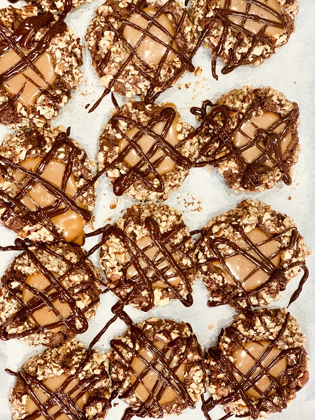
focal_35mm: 52
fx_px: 631
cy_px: 210
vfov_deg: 36.8
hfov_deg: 28.0
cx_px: 158
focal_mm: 6
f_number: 2.4
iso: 250
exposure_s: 1/60
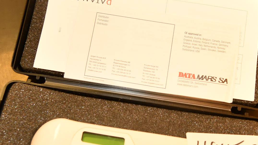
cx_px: 138
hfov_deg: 36.6
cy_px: 92
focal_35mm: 57
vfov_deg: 21.0
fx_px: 390
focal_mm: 14
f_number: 2.8
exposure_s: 1/250
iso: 400
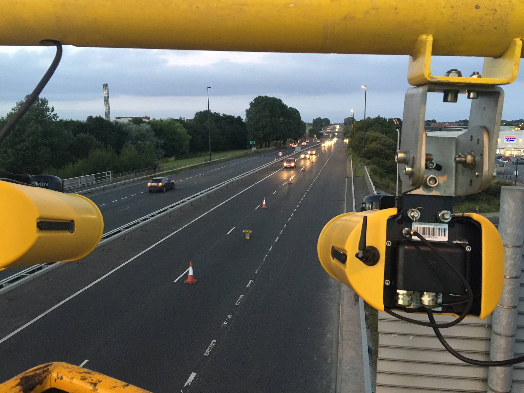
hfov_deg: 61.7
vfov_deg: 48.2
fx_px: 439
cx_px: 262
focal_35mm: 29
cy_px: 196
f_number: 2.2
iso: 125
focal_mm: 4.15
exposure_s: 1/17
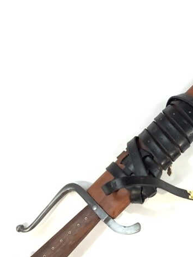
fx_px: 506
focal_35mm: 68
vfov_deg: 28.6
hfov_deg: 20.8
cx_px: 197
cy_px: 117
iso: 250
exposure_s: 1/60
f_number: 2.4
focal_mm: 3.3
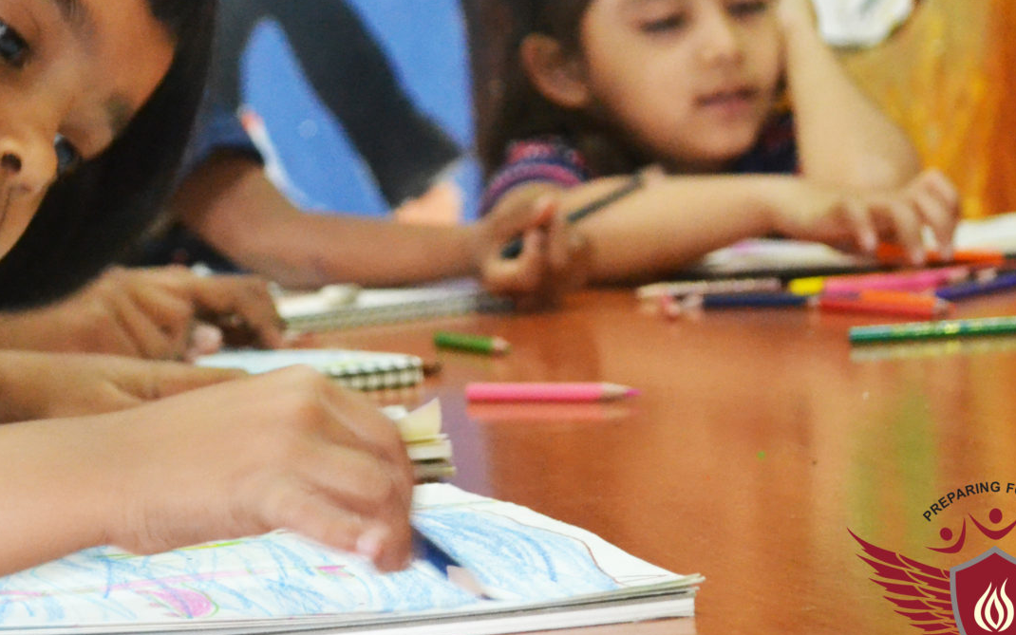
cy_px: 171
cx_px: 232
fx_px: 4458
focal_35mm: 161
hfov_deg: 13.0
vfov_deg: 8.1
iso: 3200
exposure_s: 1/60
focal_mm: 55
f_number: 5.6
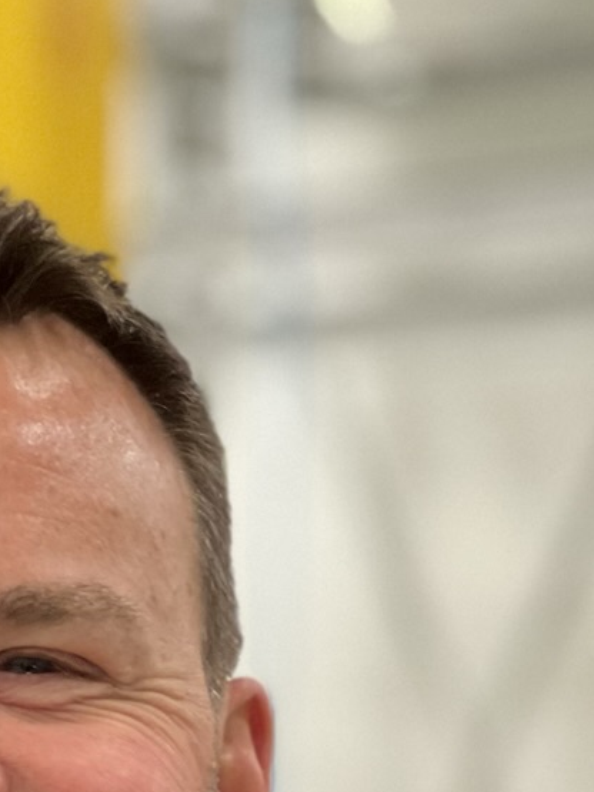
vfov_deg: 6.8
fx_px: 6500
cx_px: -97
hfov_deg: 5.2
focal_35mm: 284
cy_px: 1453
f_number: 2.8
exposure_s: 1/40
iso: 250
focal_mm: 9
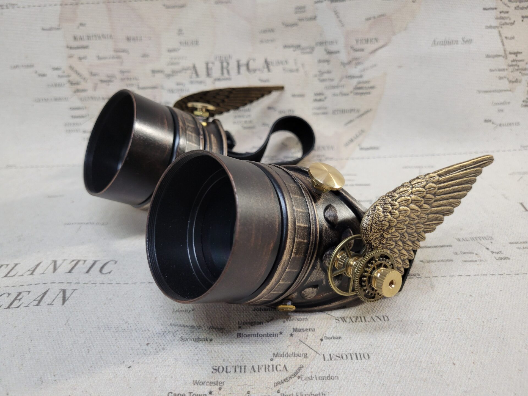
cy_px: 198
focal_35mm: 26
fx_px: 397
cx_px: 264
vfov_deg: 53.1
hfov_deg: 67.3
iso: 200
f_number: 1.8
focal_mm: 5.4
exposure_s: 1/60
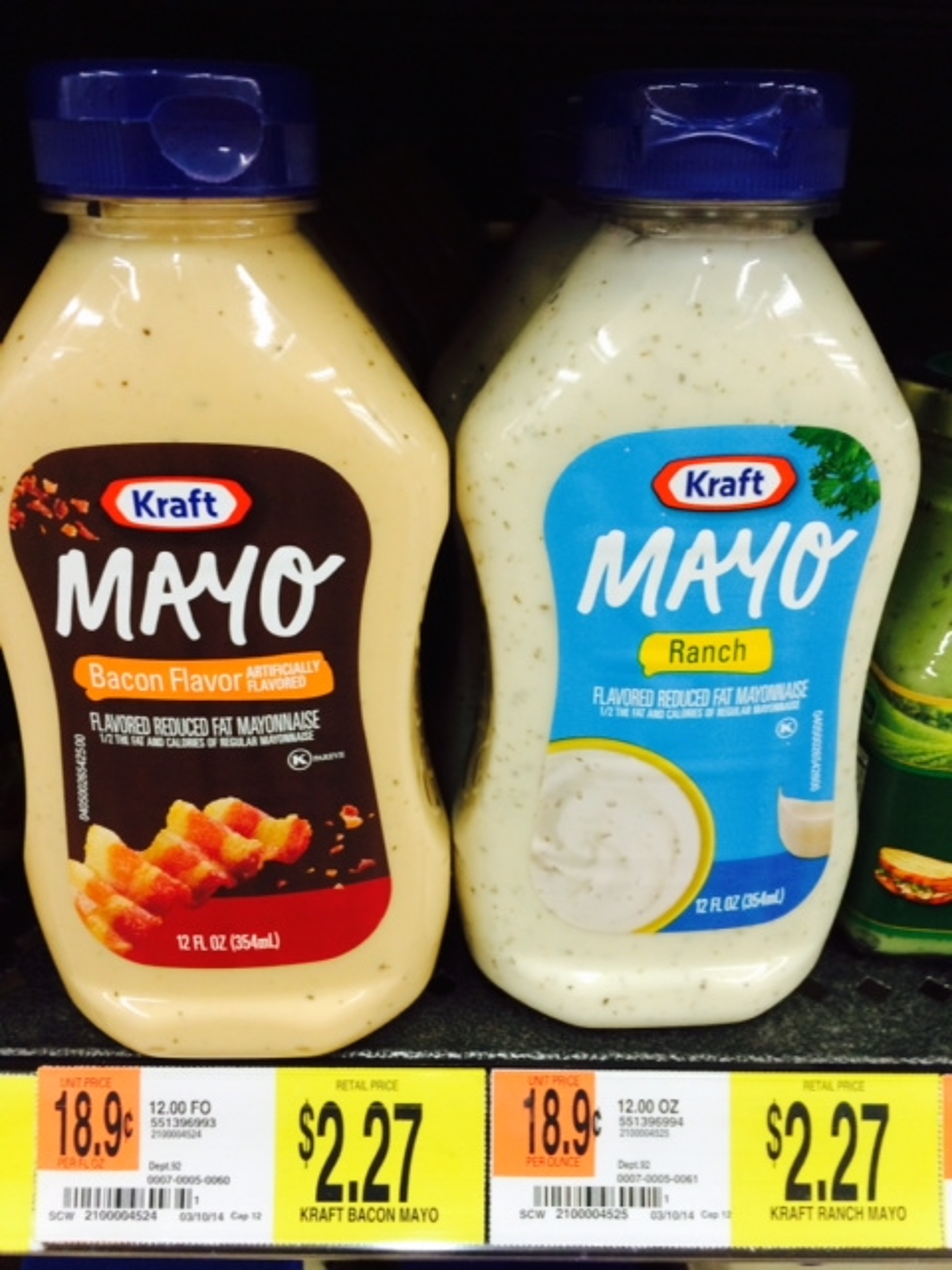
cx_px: 476
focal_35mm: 30
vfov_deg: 60.0
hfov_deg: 46.8
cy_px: 635
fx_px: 1100
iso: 160
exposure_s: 1/30
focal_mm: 4.12
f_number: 2.2
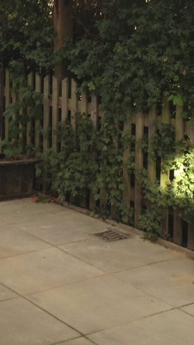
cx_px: 92
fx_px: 841
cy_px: 47
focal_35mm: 92
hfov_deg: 13.2
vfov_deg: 22.7
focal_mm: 4.28
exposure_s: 1/263
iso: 64
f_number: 2.4
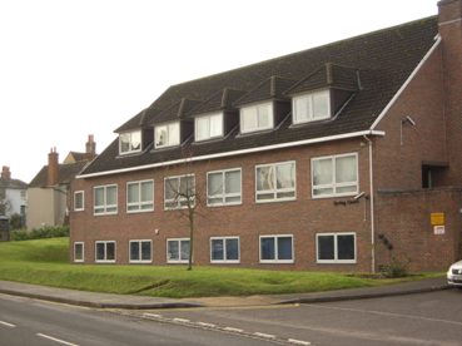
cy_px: 173
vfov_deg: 22.5
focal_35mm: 65
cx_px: 231
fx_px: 867
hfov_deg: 29.8
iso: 70
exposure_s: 1/150
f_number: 3.9
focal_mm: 10.8
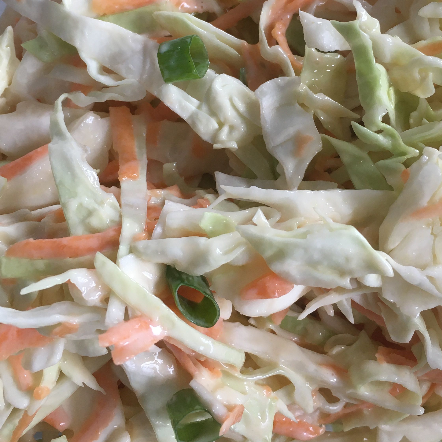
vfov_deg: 36.5
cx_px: 257
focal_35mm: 46
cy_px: 158
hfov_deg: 36.7
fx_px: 665
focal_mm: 4.15
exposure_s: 1/33
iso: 25
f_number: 2.2
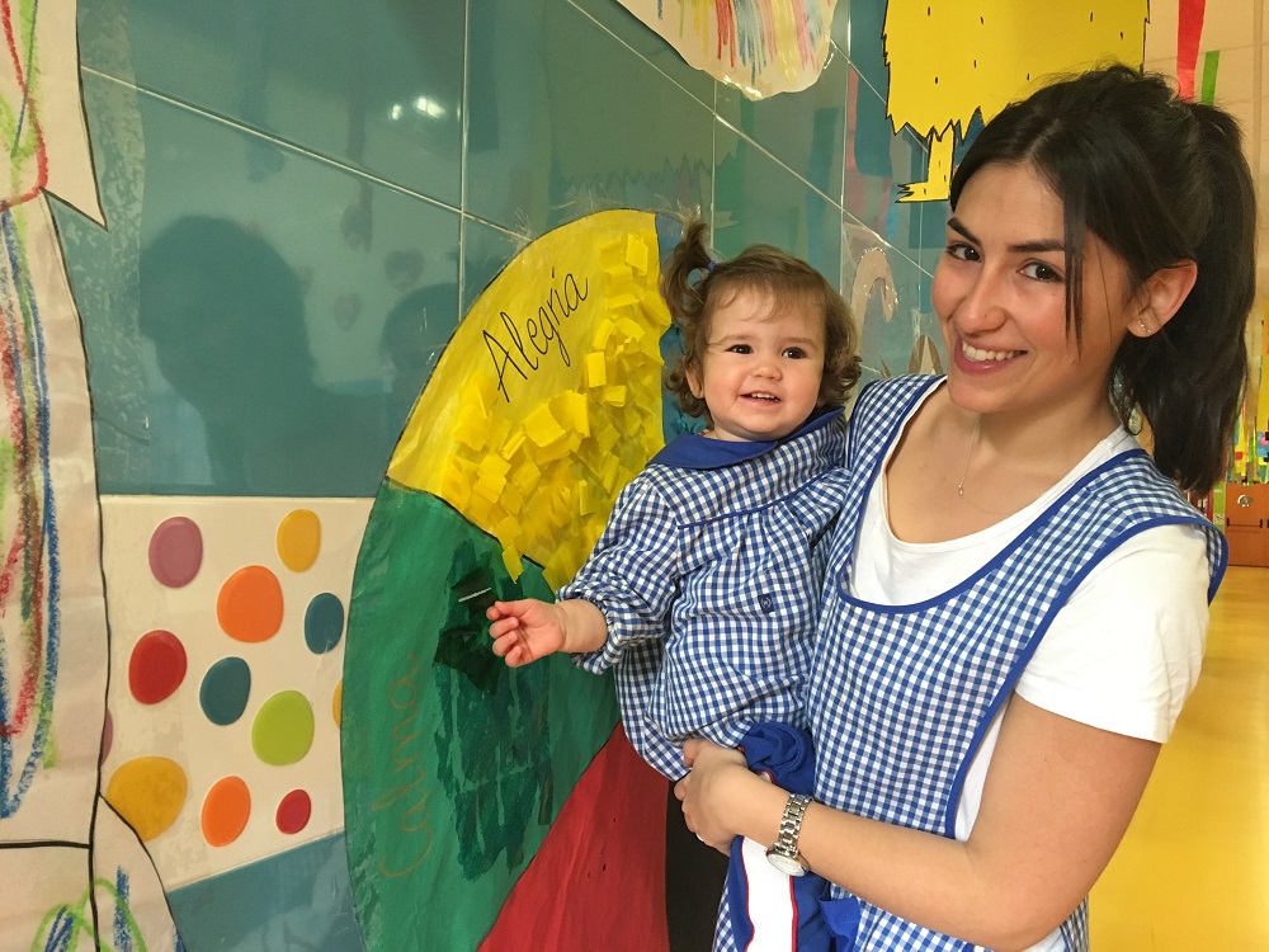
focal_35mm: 29
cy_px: 476
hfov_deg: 61.7
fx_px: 1063
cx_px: 634
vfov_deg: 48.2
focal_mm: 4.15
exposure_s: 1/33
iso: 250
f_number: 2.2
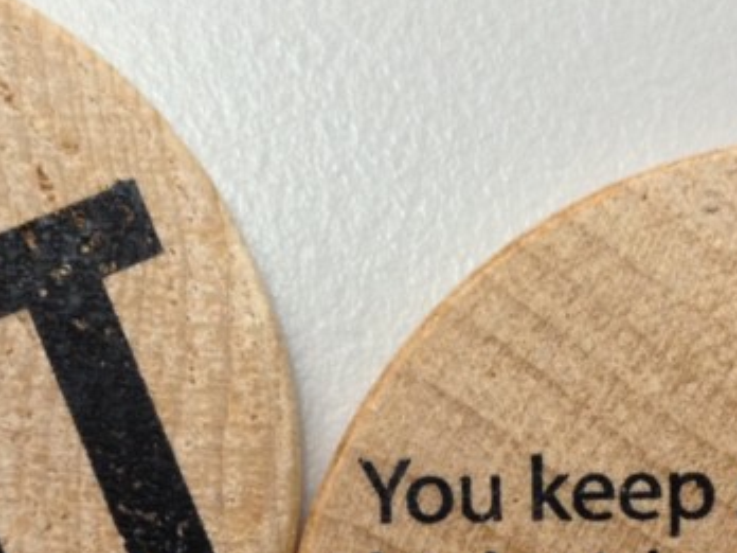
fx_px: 2193
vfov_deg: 14.0
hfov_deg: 19.1
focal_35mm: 103
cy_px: 653
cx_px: 288
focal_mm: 4.28
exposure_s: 1/20
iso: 100
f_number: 2.4
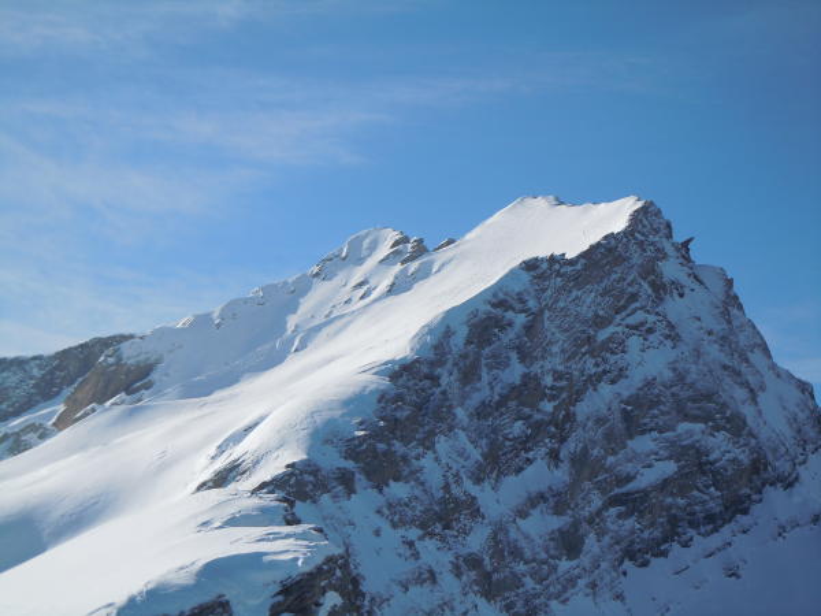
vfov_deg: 19.1
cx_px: 410
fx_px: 1826
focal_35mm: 77
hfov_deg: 25.3
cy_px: 308
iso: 100
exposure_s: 1/500
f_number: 8.6
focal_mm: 13.9
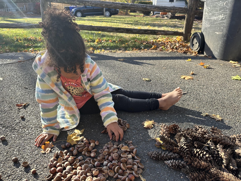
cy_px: 90
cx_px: 120
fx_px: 167
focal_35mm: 24
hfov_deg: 71.6
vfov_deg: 56.8
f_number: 1.78
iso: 80
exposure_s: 1/491
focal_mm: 6.86
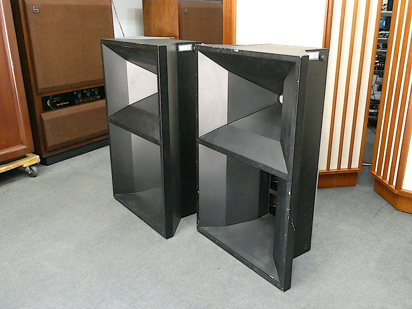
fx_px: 393
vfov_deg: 42.9
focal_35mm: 33
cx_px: 206
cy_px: 154
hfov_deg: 55.4
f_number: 6.3
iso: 1600
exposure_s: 1/15
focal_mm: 5.8
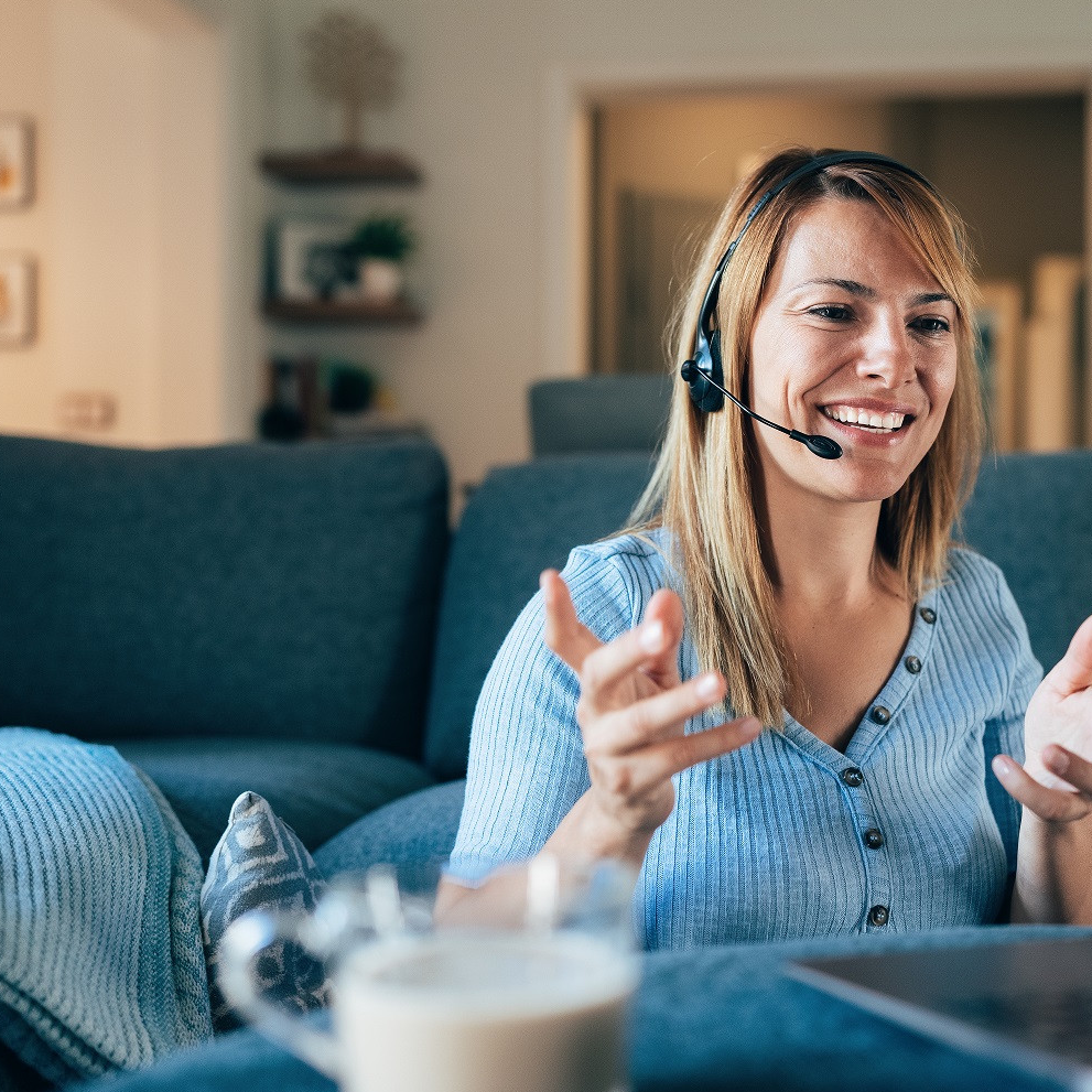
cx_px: 759
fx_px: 1606
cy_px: 549
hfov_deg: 37.0
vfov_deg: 37.6
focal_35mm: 45
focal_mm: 35
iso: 640
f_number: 2
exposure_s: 1/160
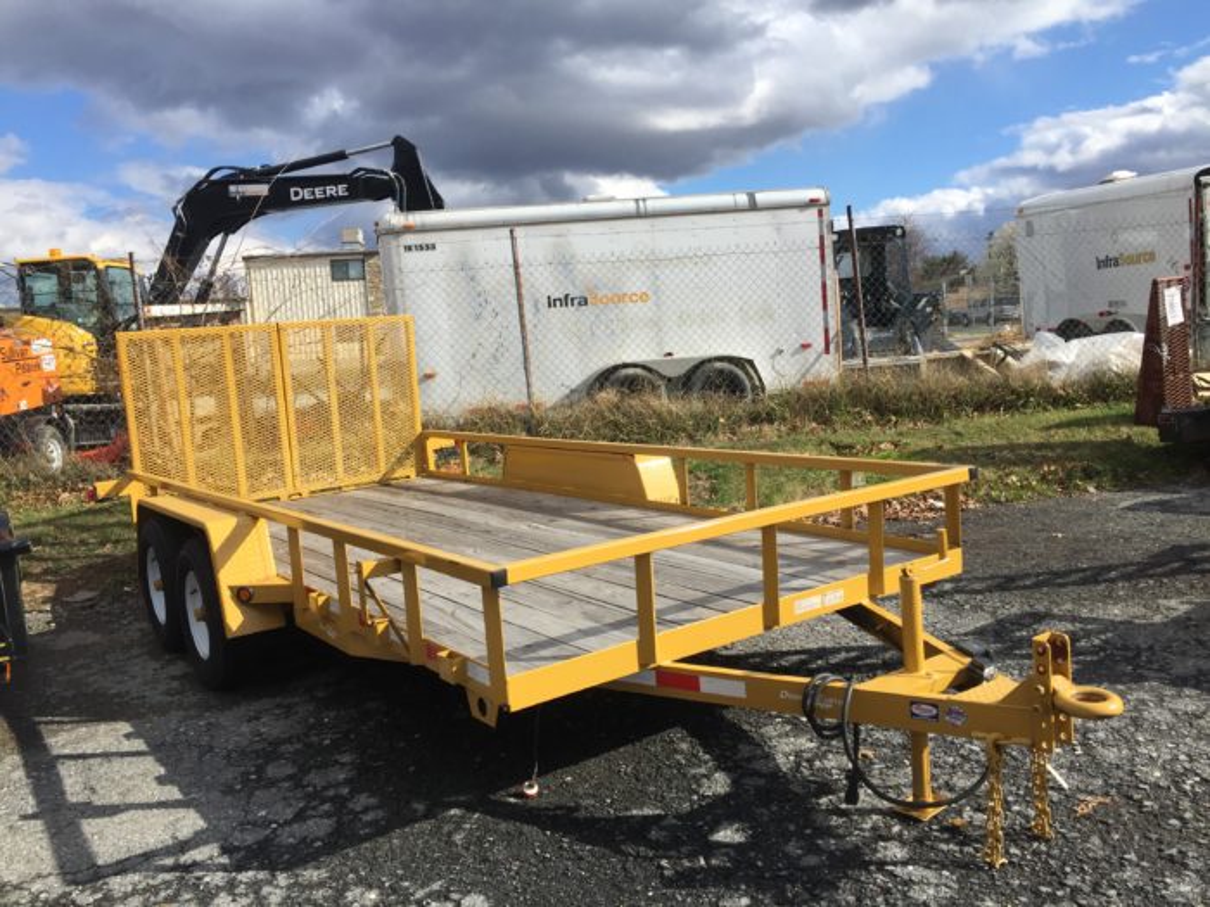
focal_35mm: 29
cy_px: 454
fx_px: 1014
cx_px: 605
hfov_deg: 61.7
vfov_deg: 48.2
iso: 32
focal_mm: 4.15
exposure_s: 1/2083
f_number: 2.2
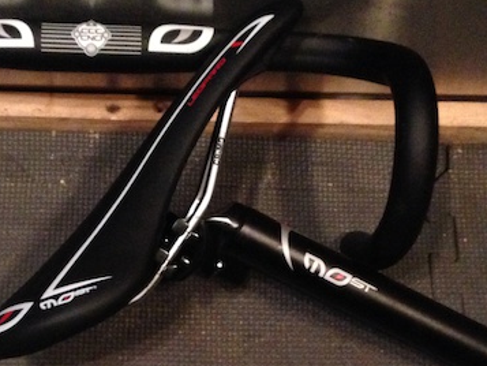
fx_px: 1041
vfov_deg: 19.6
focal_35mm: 74
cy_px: 314
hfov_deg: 26.2
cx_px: 171
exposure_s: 1/15
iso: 800
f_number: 2.4
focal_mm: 4.12
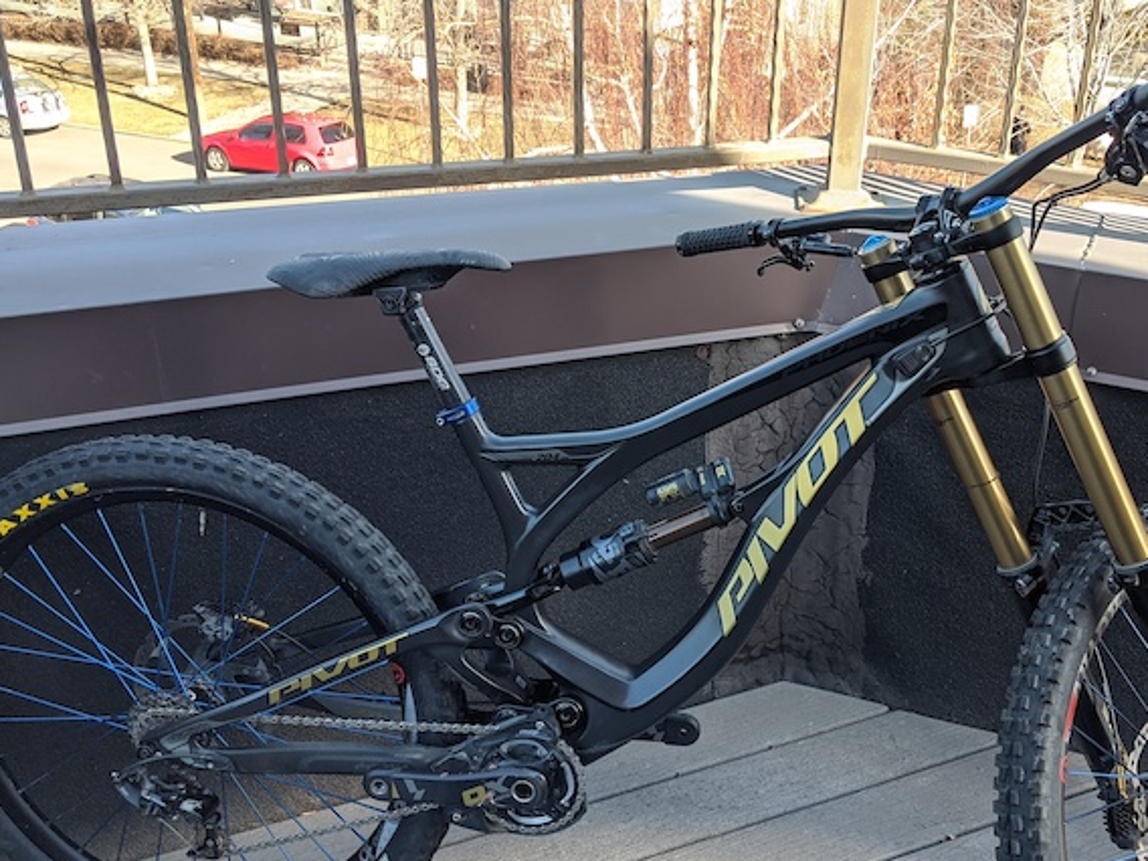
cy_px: 439
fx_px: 1260
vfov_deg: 37.7
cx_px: 701
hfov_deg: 48.6
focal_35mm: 38
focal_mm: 4.44
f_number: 1.8
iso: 44
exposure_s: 1/397
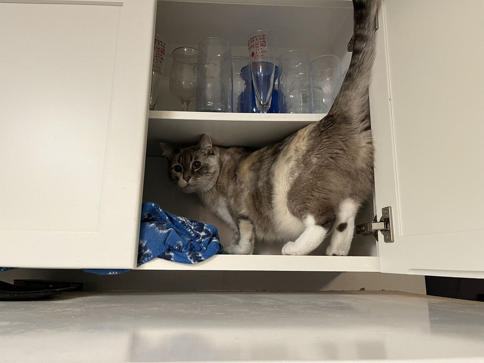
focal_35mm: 26
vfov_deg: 53.1
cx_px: 242
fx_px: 363
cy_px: 182
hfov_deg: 67.3
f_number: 1.6
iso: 160
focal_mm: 5.1
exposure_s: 1/60
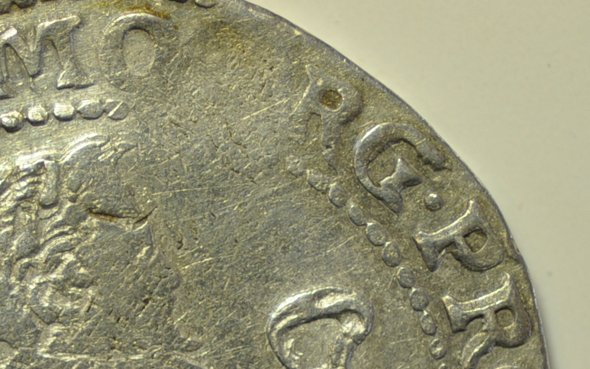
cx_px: 114
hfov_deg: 8.2
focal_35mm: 254
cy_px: 460
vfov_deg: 5.1
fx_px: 4084
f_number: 4
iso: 500
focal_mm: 60
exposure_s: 1/250
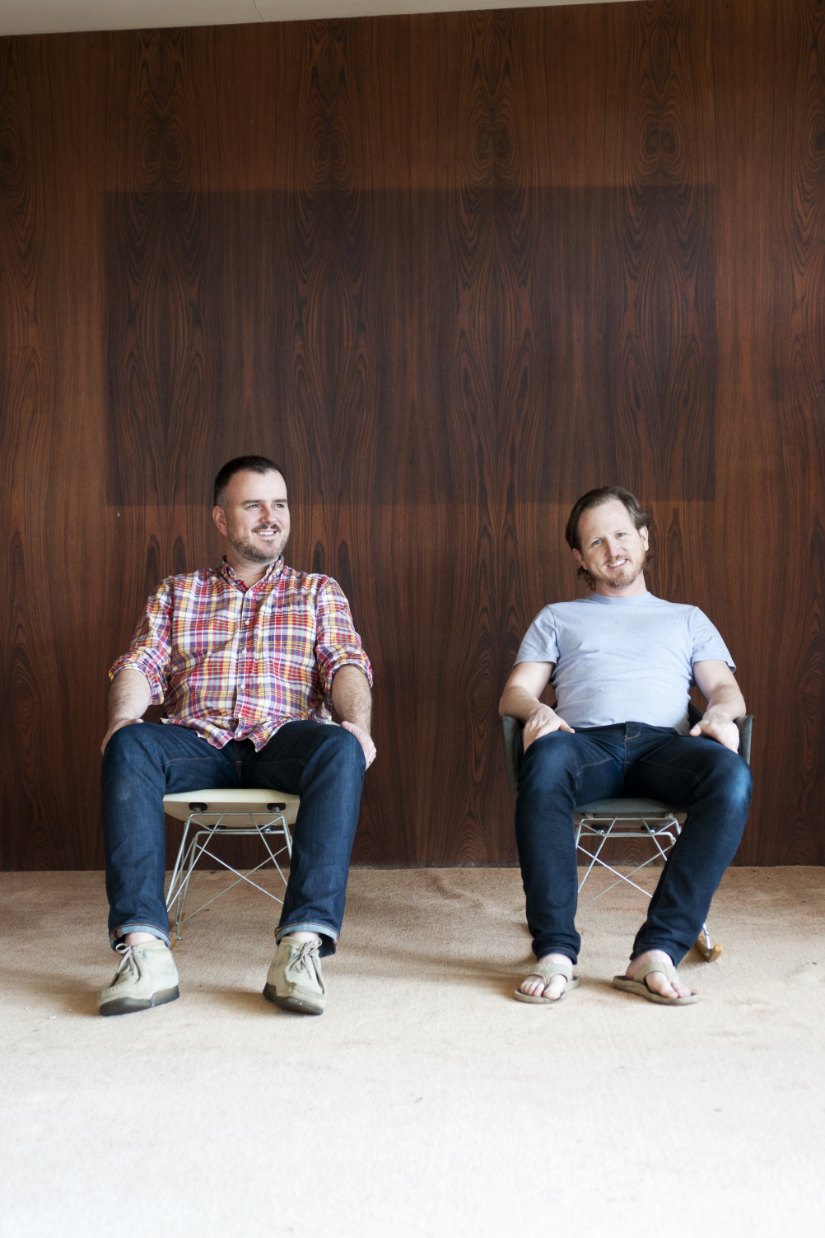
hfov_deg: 18.2
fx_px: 2578
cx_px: 412
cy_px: 619
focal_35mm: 75
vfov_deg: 27.0
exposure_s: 1/90
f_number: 2.8
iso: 400
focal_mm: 50
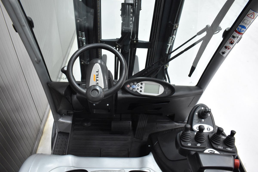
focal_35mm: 27
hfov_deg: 67.4
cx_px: 129
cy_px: 86
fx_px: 193
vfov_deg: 47.9
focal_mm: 18
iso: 1600
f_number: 4.5
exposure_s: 1/30
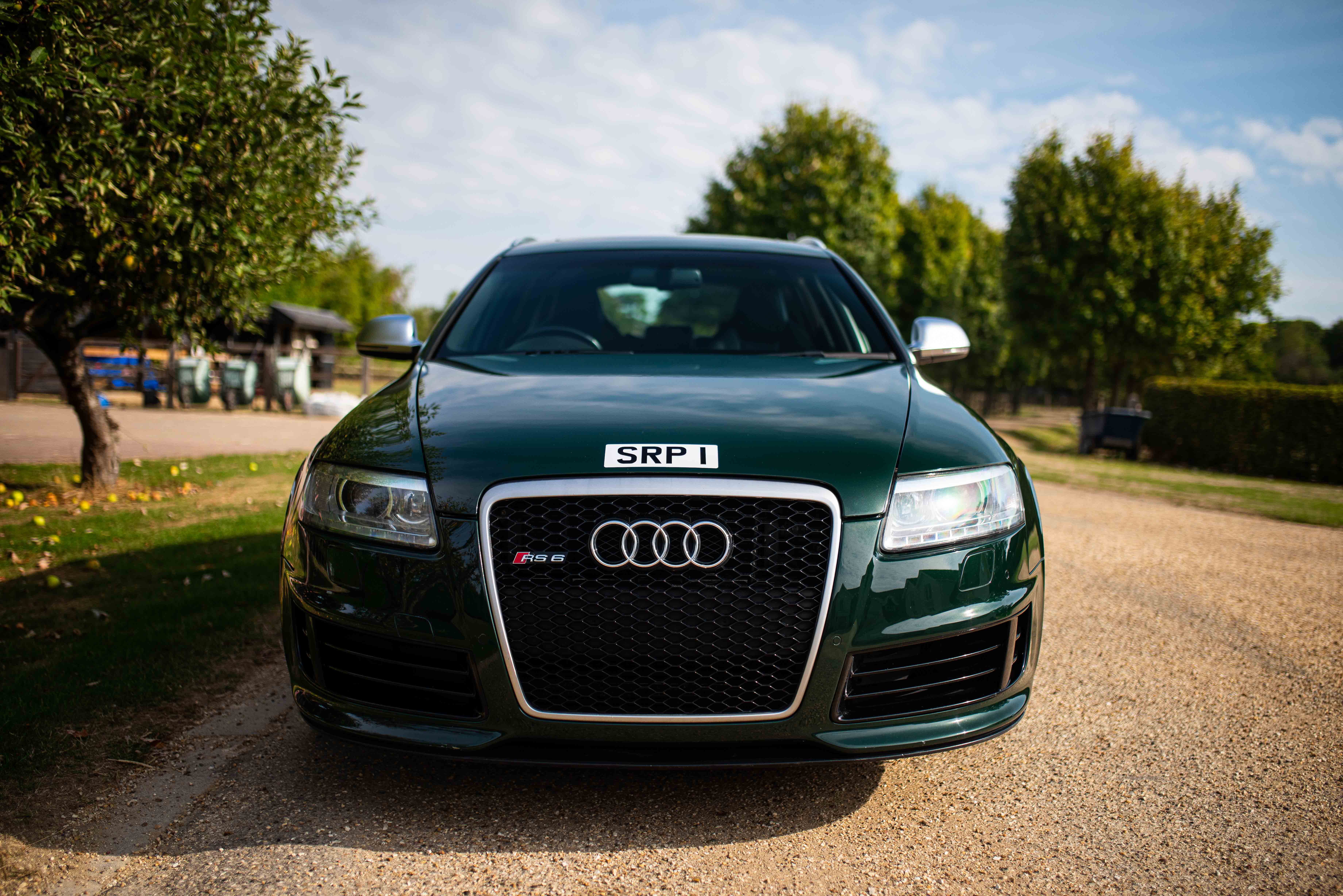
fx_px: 1306
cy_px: 448
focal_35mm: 35
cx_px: 672
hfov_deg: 54.4
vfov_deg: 37.9
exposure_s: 1/1600
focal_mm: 35
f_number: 1.4
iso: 64
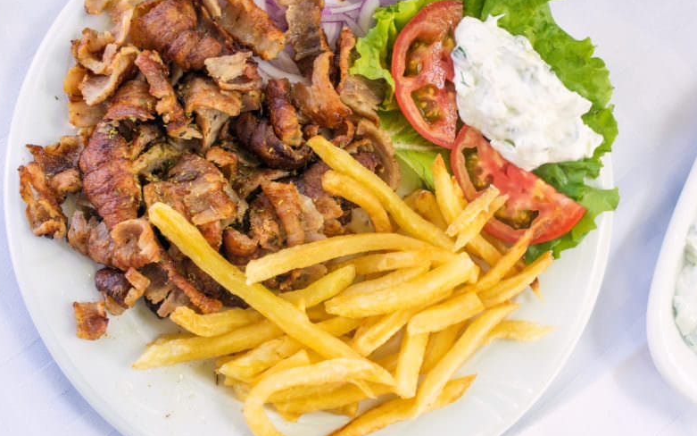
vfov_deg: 27.1
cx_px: 363
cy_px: 192
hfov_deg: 42.2
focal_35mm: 48
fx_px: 904
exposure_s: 1/60
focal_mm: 27
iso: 200
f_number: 8
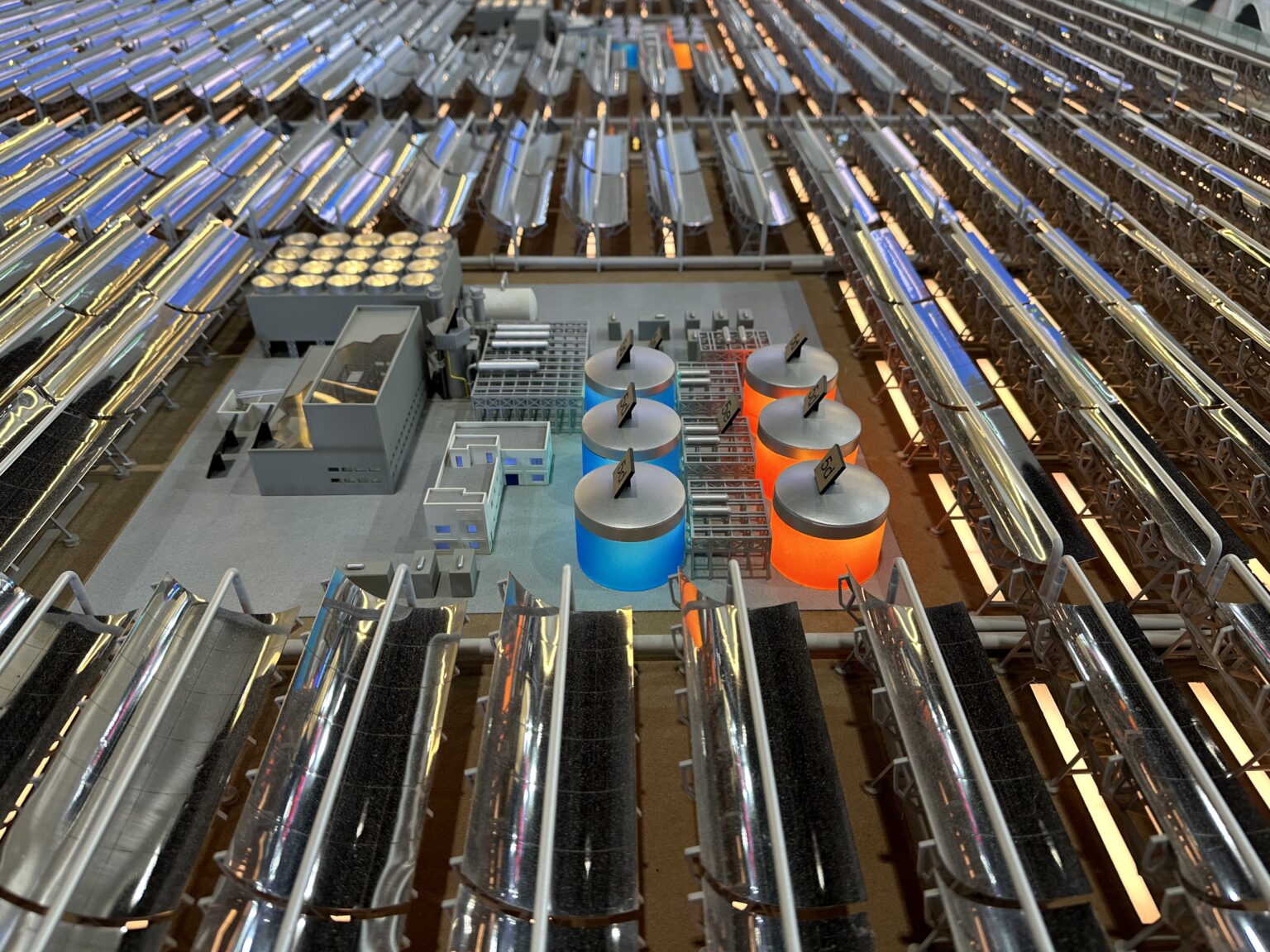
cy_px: 476
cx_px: 635
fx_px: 881
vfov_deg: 56.8
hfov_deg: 71.6
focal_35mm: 24
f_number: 1.78
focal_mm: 6.86
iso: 125
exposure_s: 1/100
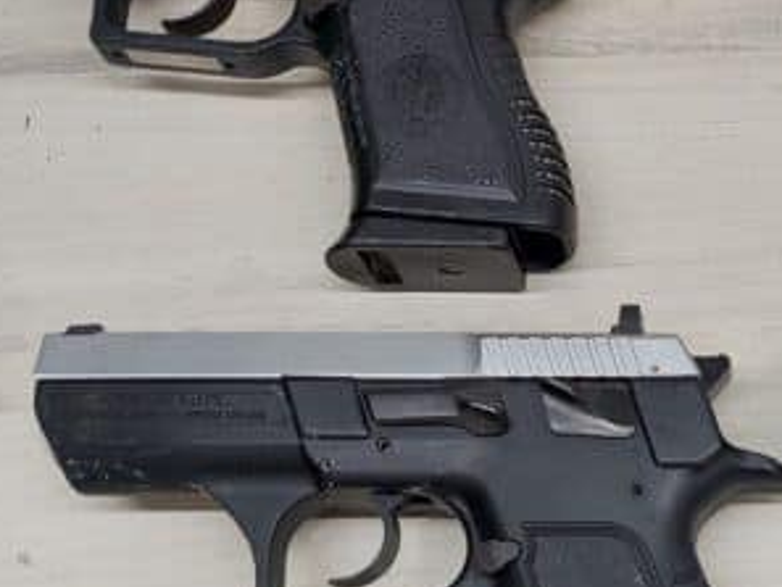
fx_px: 1401
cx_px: 824
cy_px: 711
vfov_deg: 21.9
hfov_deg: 28.7
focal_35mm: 62
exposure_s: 1/100
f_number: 1.8
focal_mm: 5.23
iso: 80
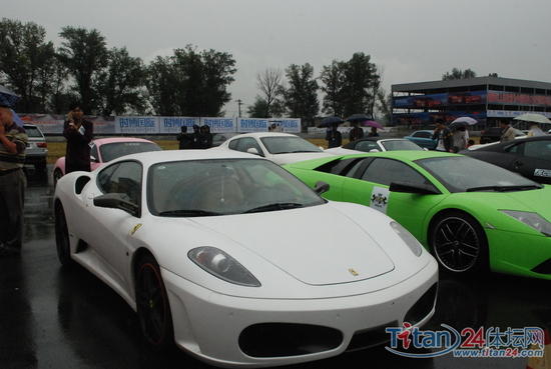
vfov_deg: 37.0
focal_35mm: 36
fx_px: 552
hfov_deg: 53.0
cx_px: 276
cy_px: 184
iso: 1600
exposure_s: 1/500
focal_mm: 24
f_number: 11
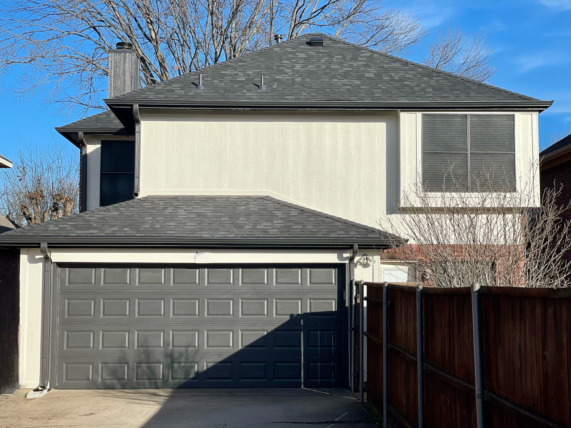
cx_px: 286
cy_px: 214
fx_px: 858
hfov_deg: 36.8
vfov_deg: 28.0
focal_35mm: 52
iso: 25
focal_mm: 6
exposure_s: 1/2519
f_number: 2
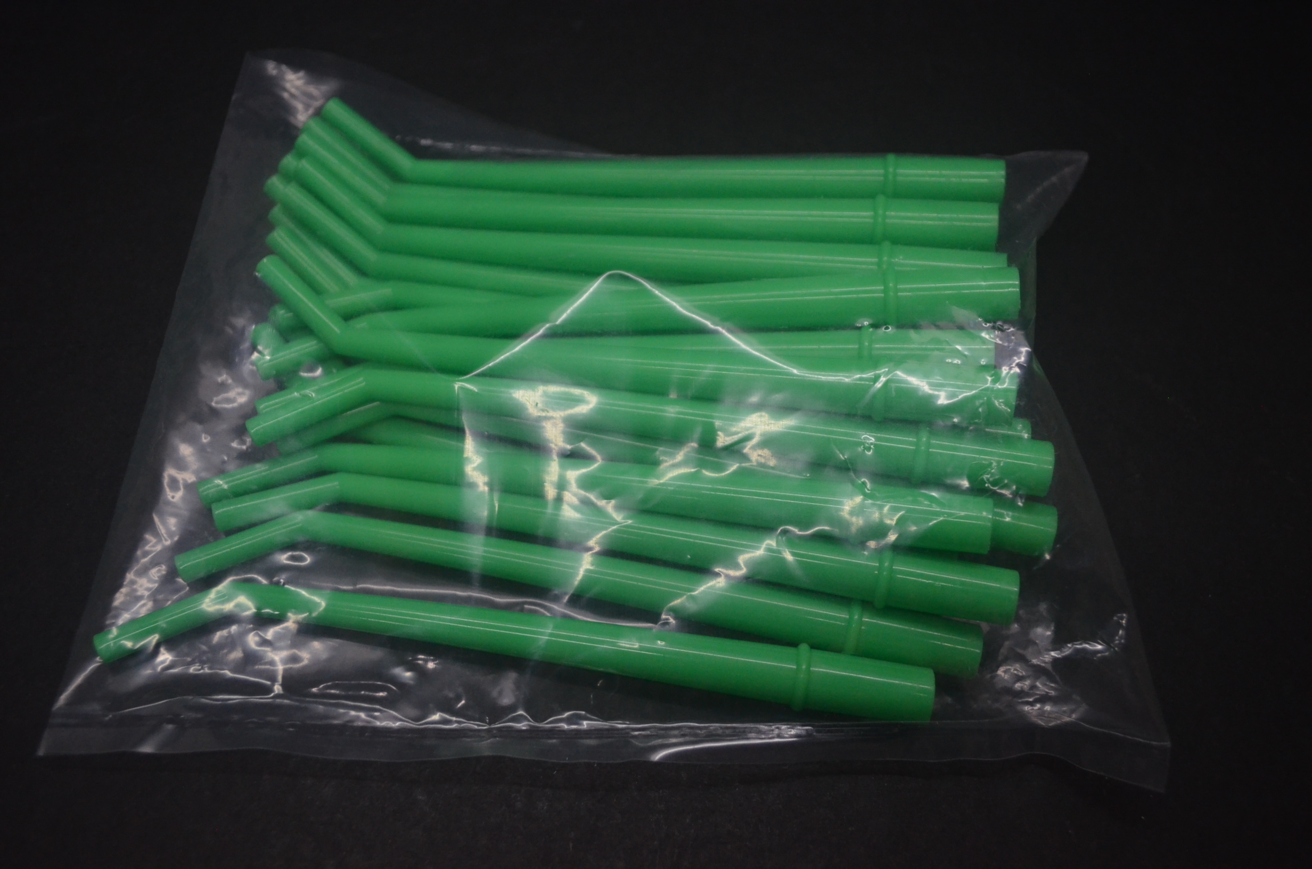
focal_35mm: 30
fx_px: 1091
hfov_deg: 62.0
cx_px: 656
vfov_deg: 43.4
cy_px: 434
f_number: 3.8
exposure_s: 1/500
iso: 1400
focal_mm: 20
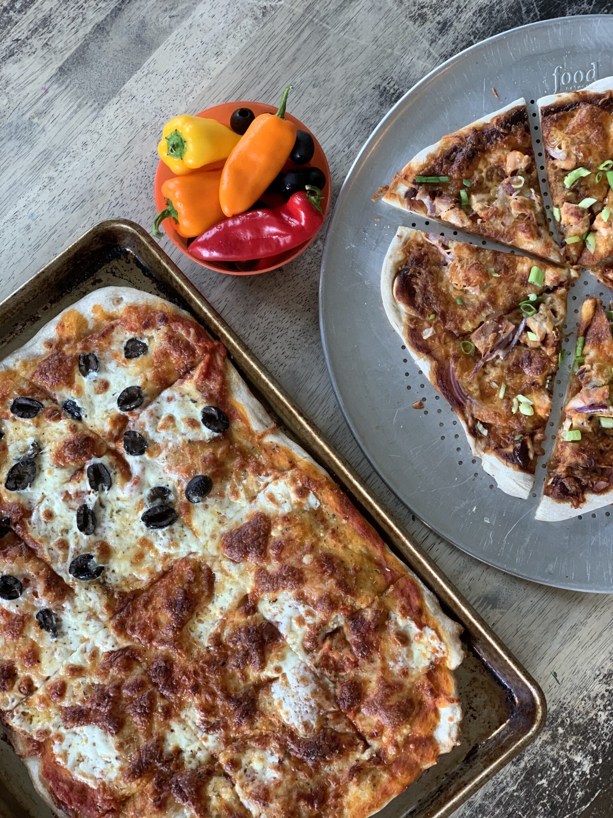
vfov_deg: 36.8
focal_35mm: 52
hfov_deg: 28.0
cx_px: 306
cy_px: 409
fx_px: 1228
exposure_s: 1/65
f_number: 2.4
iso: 125
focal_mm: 6
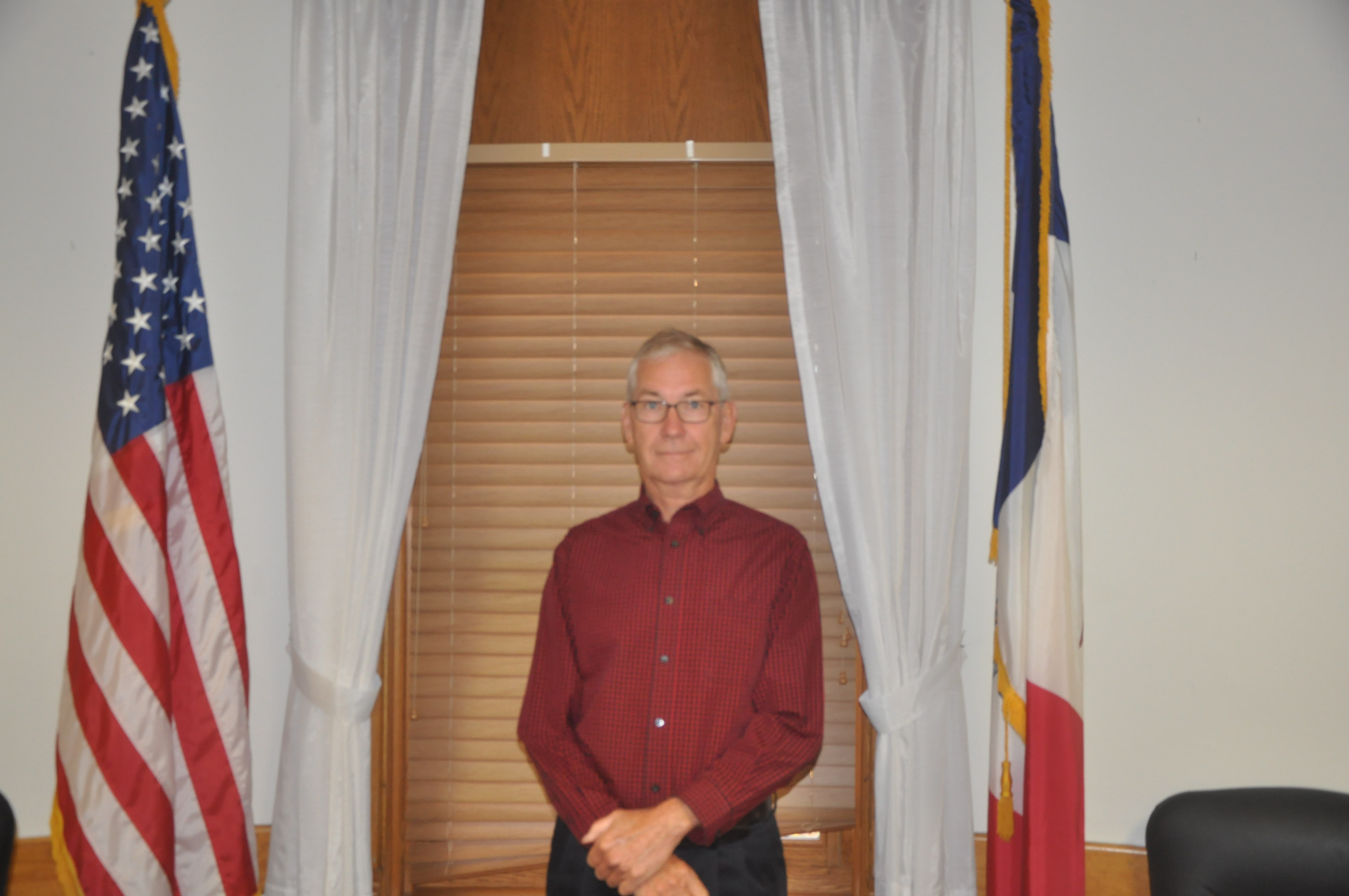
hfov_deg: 49.6
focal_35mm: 39
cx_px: 674
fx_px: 1460
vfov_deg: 34.1
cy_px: 448
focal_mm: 26
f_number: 4
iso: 800
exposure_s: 1/60
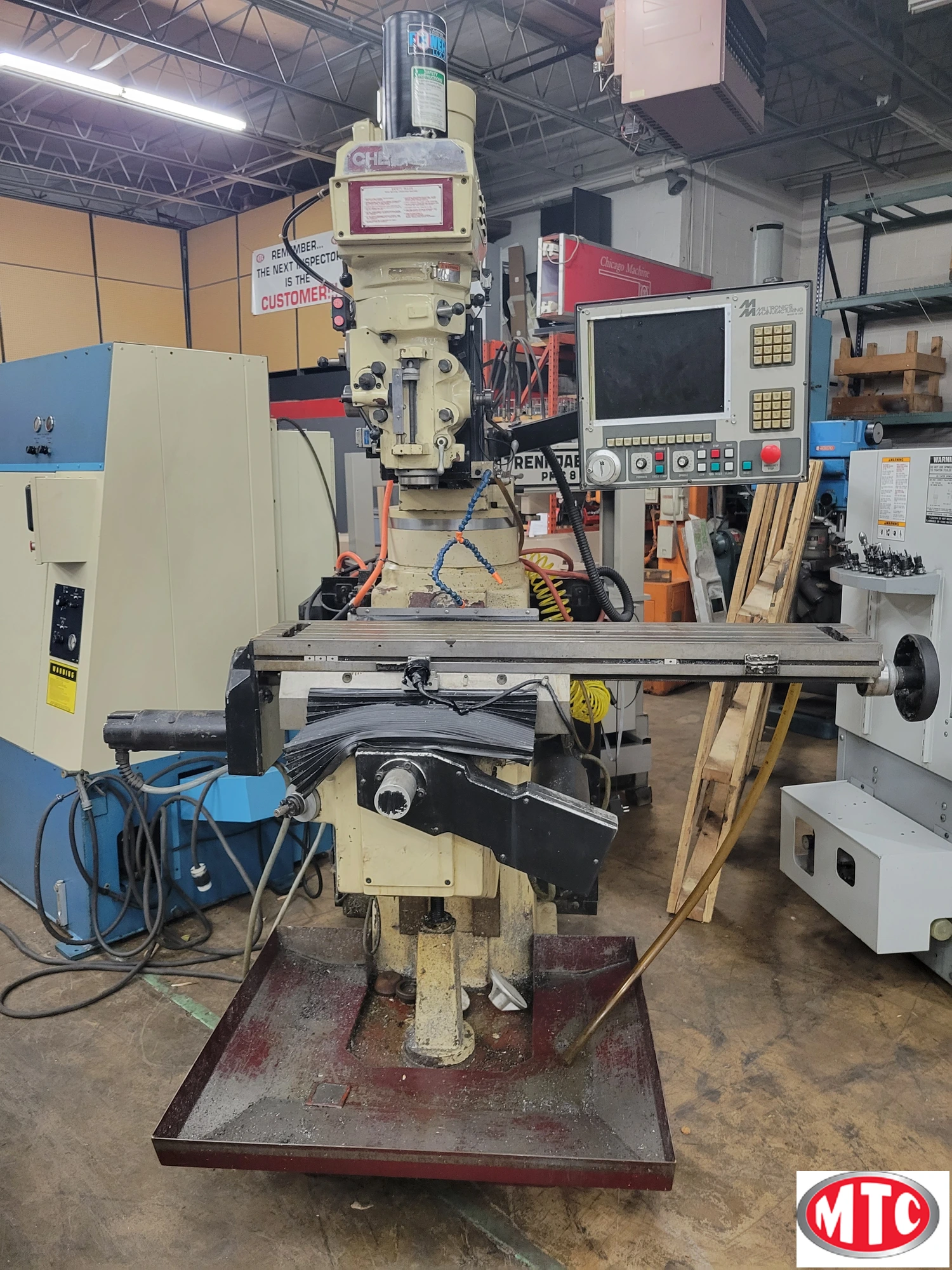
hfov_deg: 53.1
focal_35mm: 26
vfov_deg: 67.3
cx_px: 476
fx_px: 953
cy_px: 635
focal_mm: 5.4
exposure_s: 1/39
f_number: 1.8
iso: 400
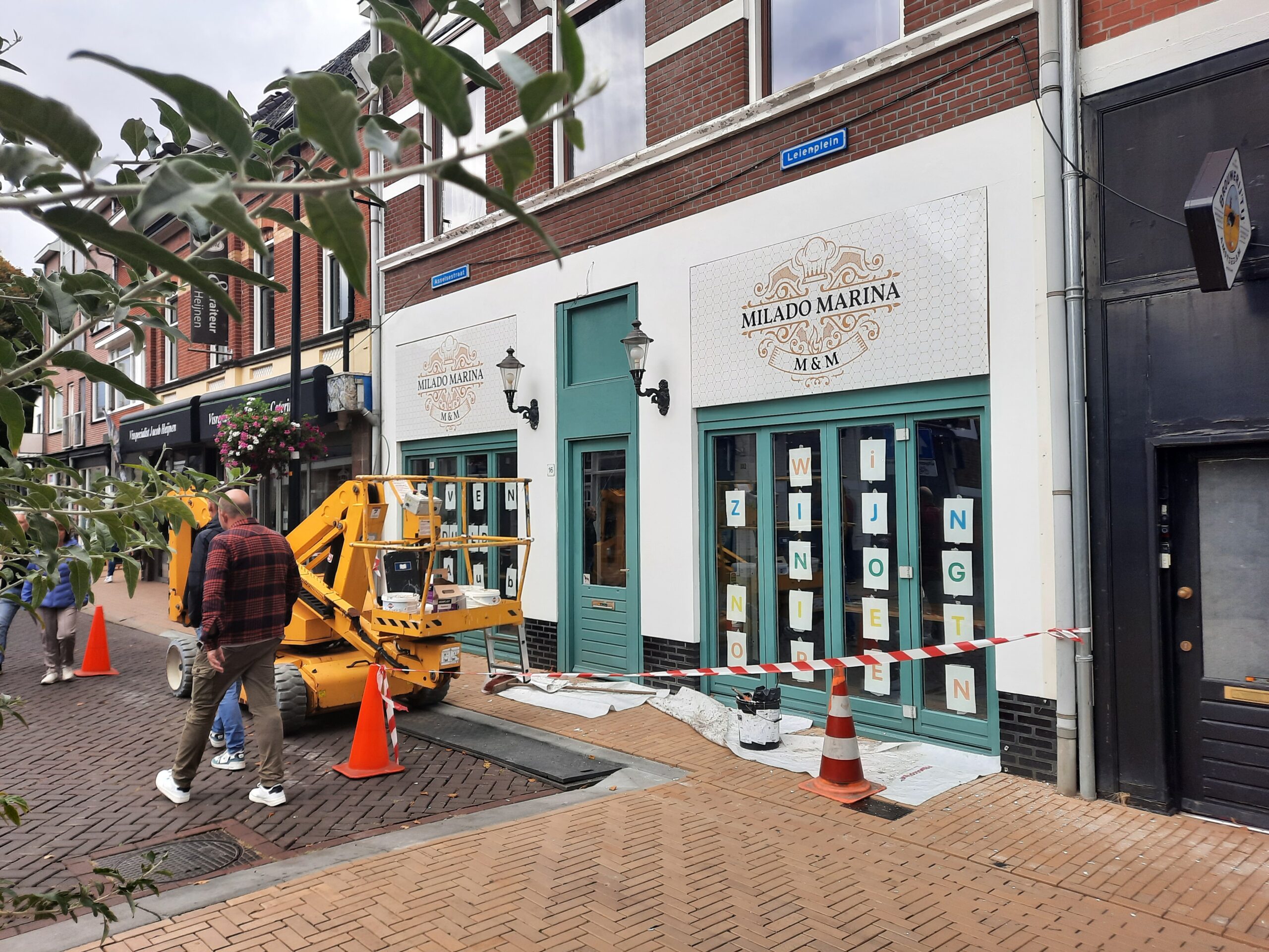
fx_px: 916
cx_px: 634
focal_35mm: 25
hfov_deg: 69.4
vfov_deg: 54.9
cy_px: 476
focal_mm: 4.6
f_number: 2
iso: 32
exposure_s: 1/625
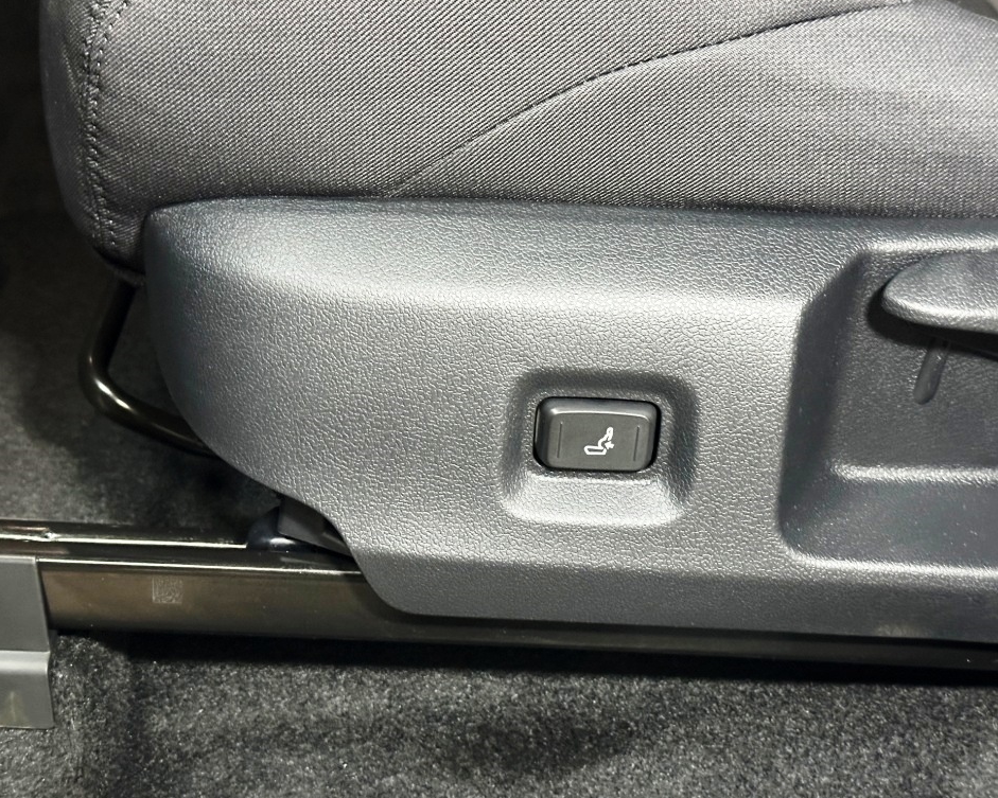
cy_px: 398
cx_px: 541
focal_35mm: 51
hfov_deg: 36.6
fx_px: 1507
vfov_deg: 29.7
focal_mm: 6.86
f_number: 1.78
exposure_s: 1/30
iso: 640
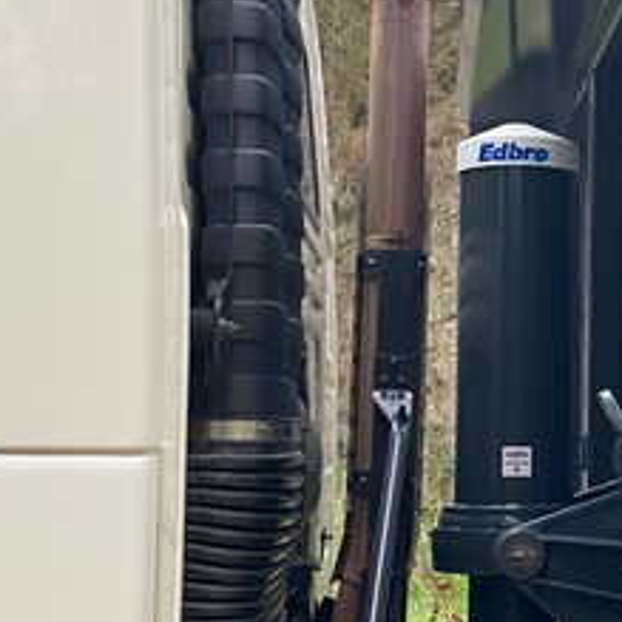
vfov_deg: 24.7
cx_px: 579
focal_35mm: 70
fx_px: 1423
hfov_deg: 23.9
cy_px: 311
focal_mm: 4.25
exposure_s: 1/60
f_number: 1.8
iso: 160
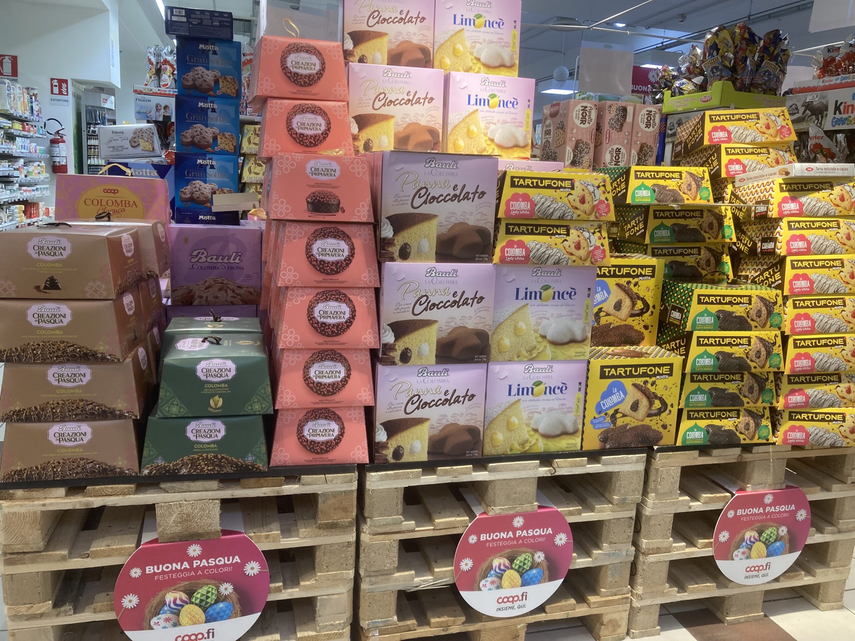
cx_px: 428
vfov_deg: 49.7
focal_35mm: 28
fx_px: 692
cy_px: 320
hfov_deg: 63.4
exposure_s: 1/50
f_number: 1.8
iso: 50
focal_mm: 3.99
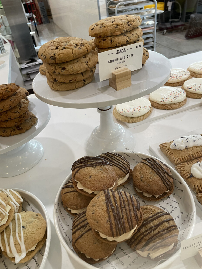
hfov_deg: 53.1
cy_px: 134
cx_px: 101
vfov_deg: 67.3
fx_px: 202
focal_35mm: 26
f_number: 1.6
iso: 80
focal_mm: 4.2
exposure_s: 1/60
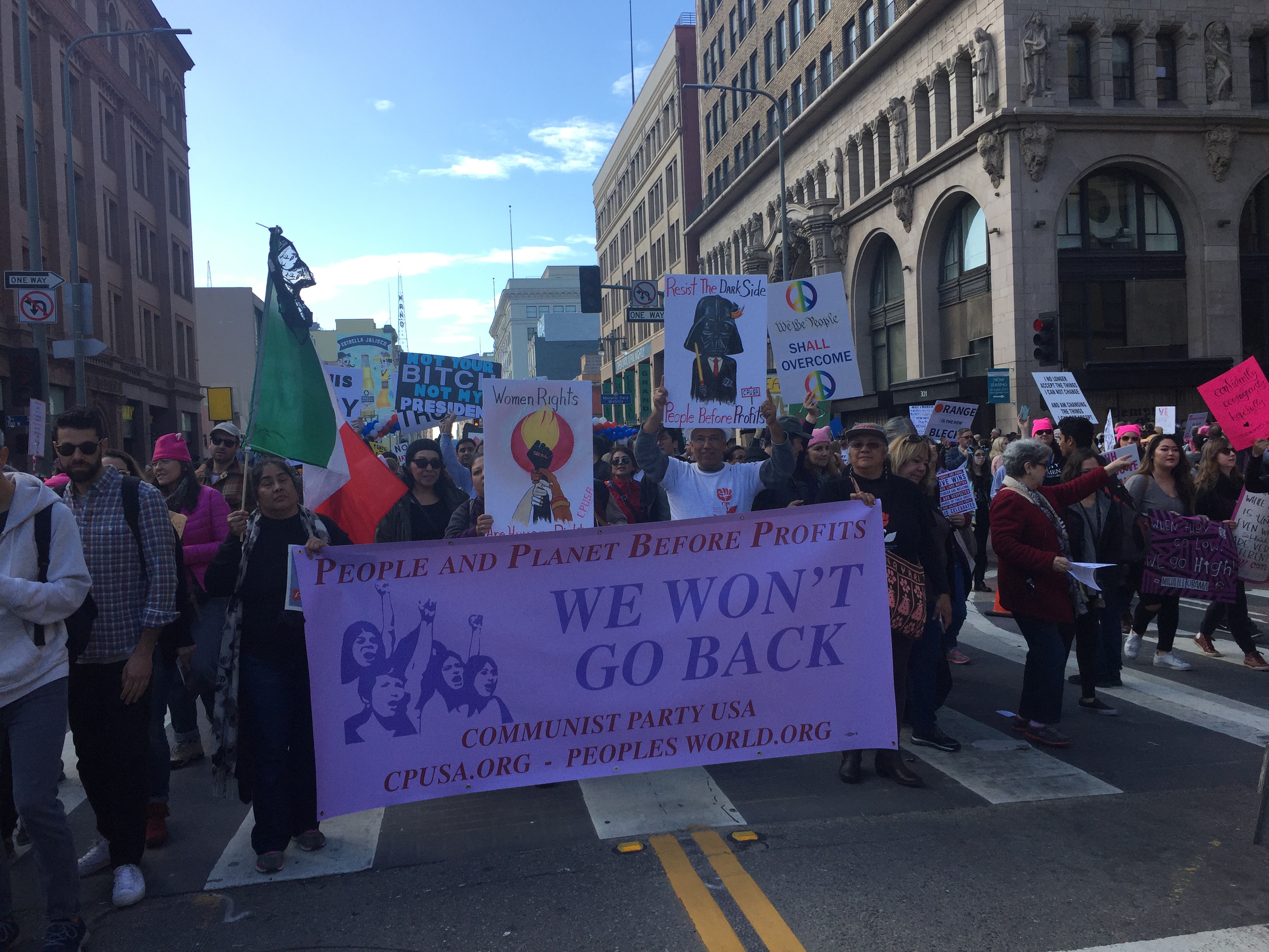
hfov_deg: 61.7
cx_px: 634
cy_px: 476
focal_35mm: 29
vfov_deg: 48.2
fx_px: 1063
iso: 32
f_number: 2.2
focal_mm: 4.15
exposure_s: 1/842
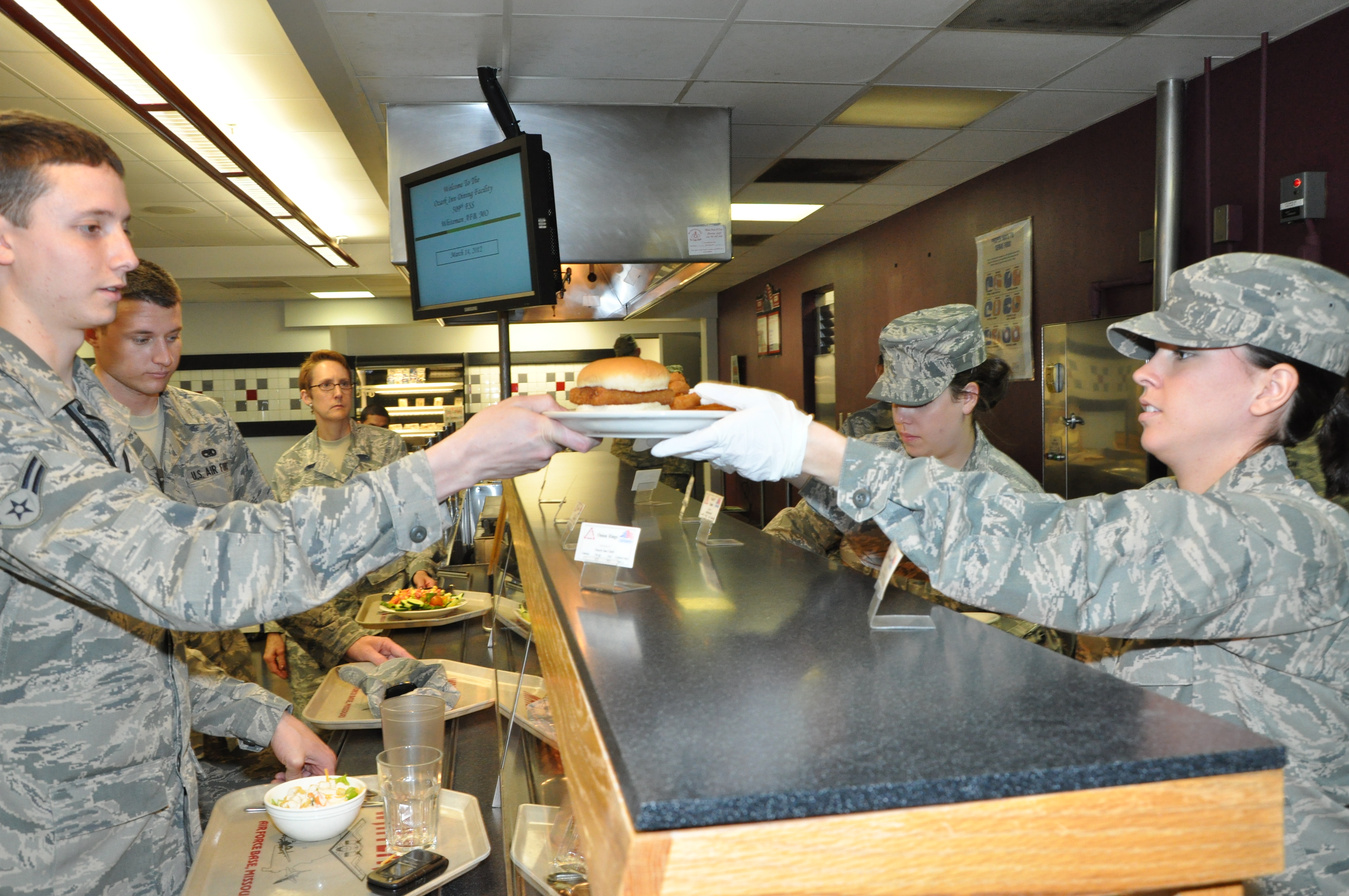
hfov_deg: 67.4
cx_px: 674
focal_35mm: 27
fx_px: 1011
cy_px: 448
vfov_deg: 47.8
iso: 1250
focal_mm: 18
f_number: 6.3
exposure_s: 1/60
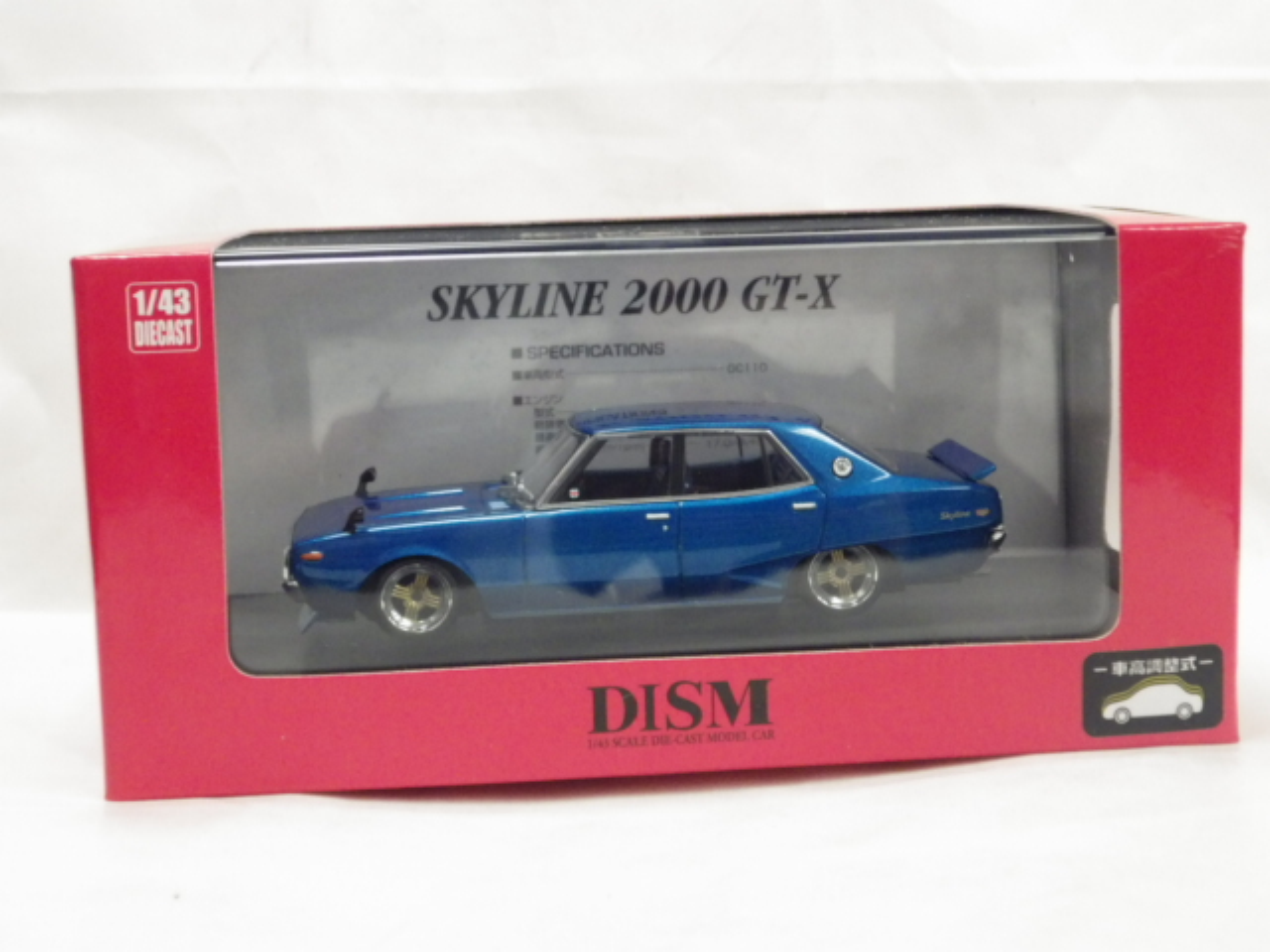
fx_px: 2165
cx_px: 635
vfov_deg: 24.8
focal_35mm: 59
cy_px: 476
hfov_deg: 32.7
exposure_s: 1/50
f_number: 4
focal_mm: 10.7
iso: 800
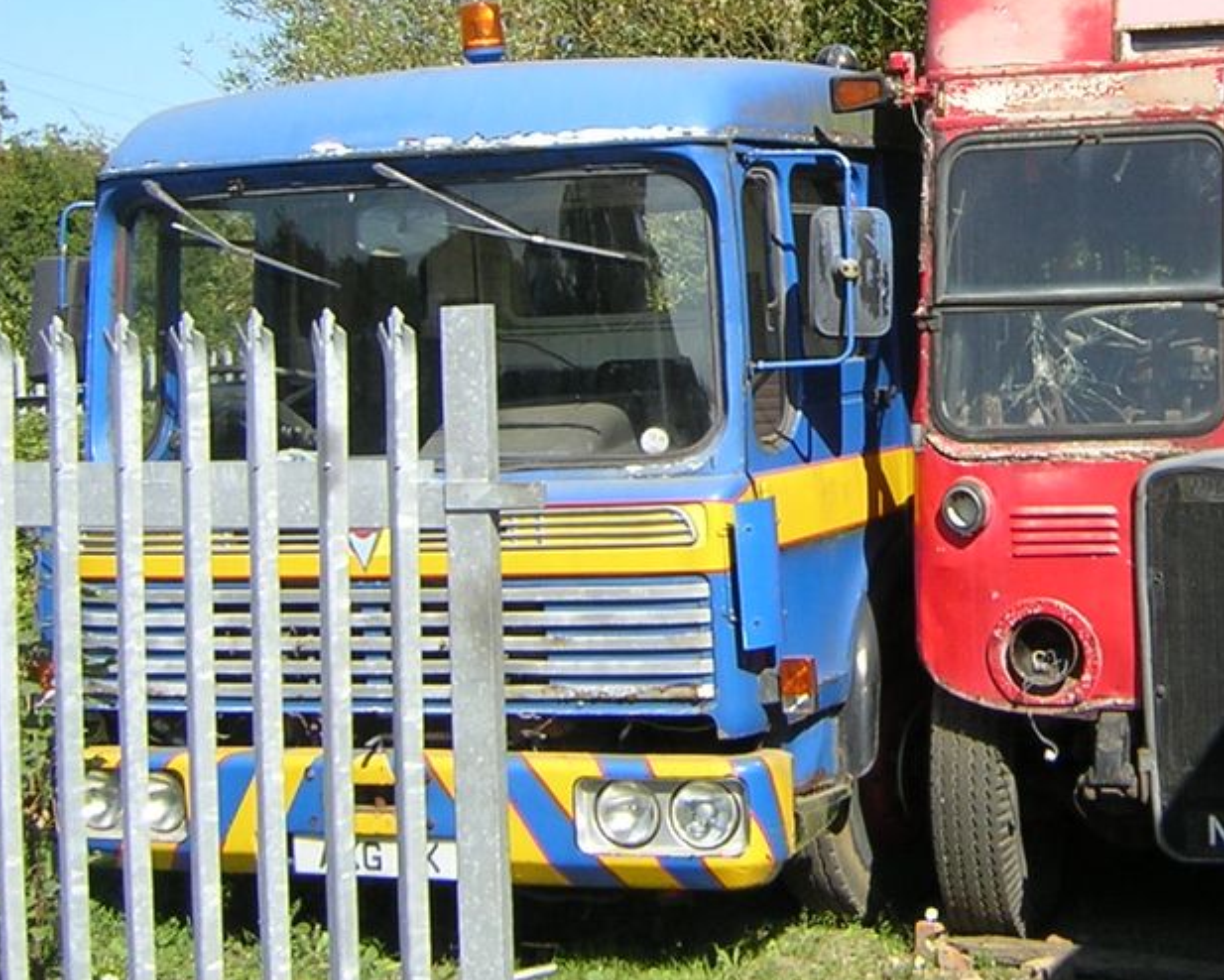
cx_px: 645
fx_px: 1486
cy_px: 458
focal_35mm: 41
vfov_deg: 36.5
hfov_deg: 44.8
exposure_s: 1/206
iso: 100
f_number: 5.2
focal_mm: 4.7
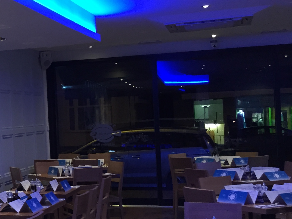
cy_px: 125
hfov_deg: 23.2
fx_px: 633
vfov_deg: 19.6
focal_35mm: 75
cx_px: -82
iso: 80
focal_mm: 4.15
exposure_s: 1/30
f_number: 2.2
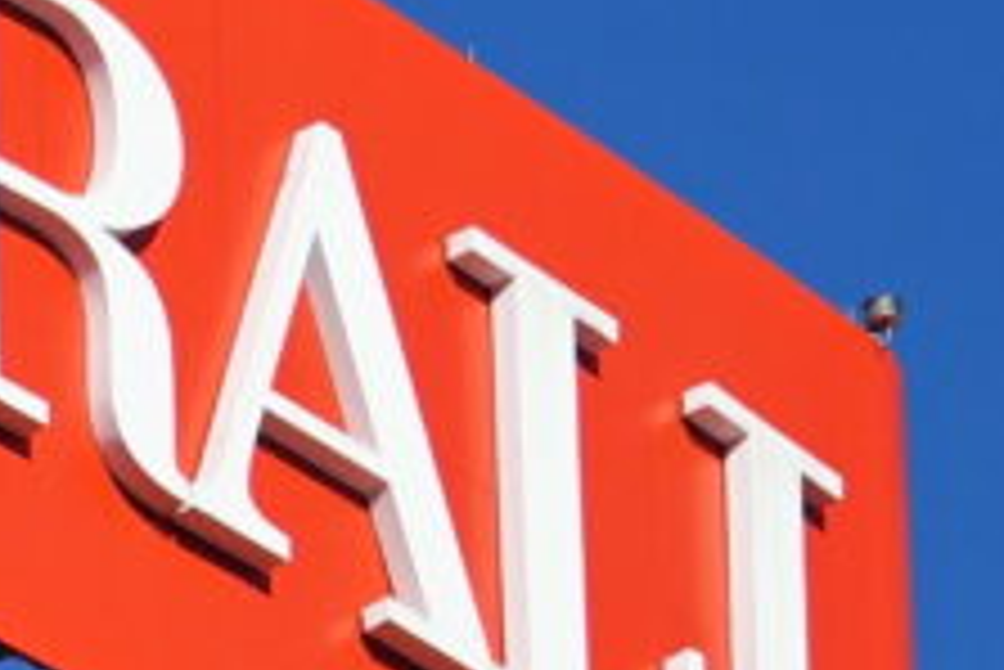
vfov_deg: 1.2
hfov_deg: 1.8
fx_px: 32706
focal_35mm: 1172
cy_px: 567
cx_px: -1414
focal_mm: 62.4
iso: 100
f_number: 4
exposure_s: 1/1000
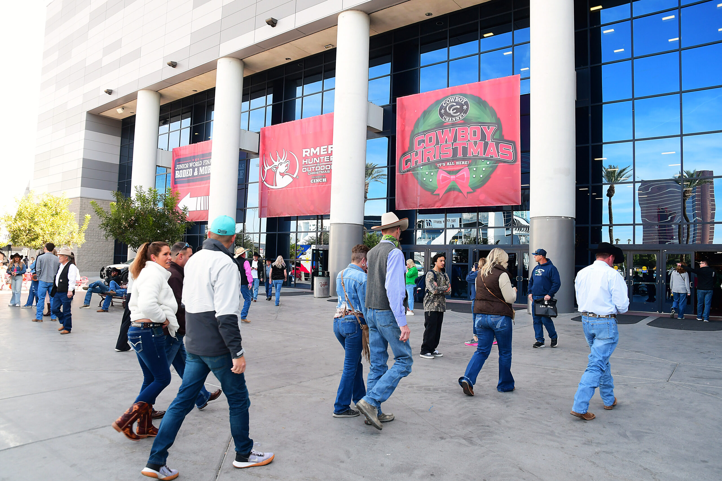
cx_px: 361
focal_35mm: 24
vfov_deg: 53.1
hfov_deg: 73.7
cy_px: 240
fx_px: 481
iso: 320
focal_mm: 16
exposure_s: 1/200
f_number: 5.6
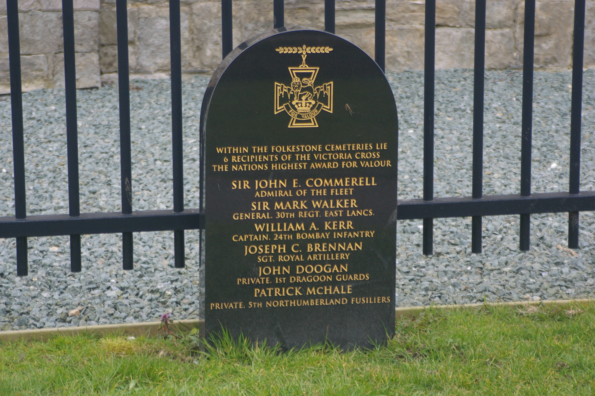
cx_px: 298
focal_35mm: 128
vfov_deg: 10.7
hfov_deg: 16.1
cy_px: 198
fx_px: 2105
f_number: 5.6
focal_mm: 85
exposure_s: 1/90
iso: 400
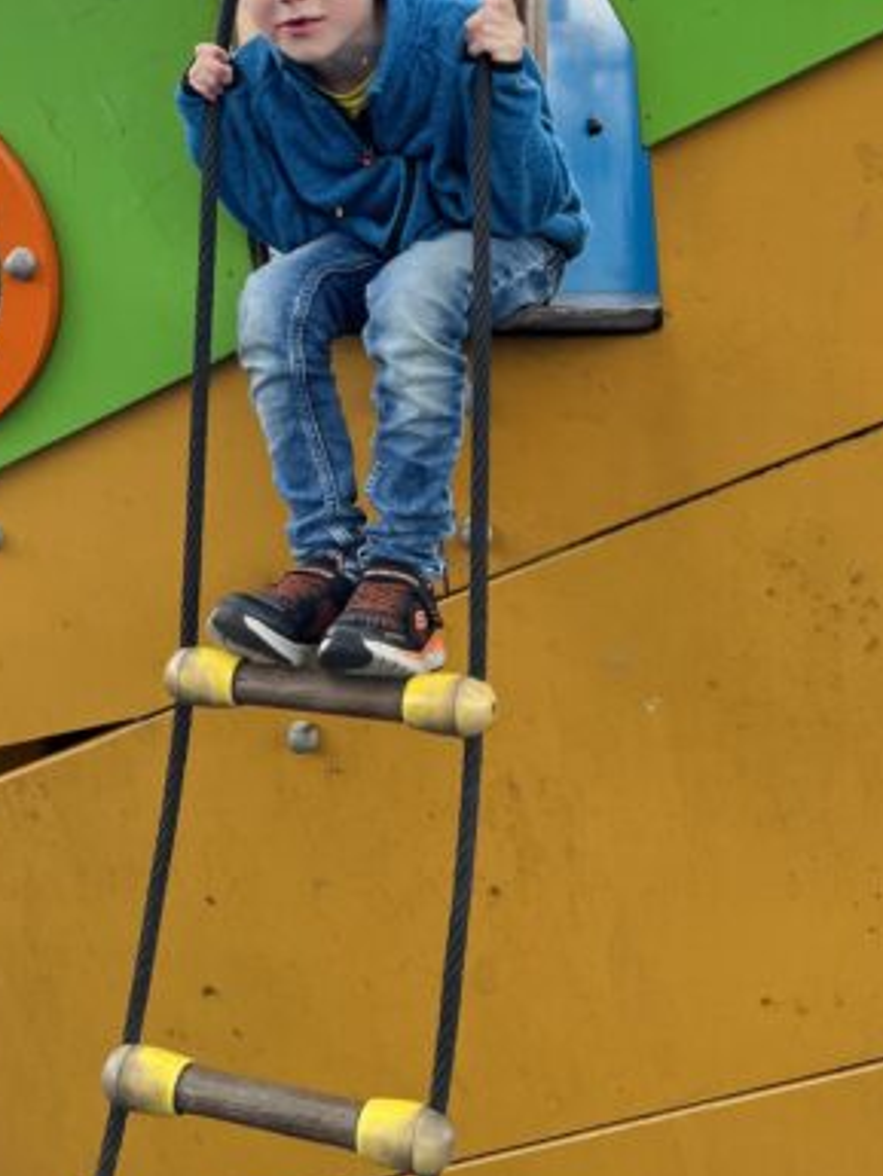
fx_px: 1836
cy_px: 144
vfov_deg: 33.8
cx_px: 480
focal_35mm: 54
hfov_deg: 27.0
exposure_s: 1/1295
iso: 50
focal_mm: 5.7
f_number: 1.5
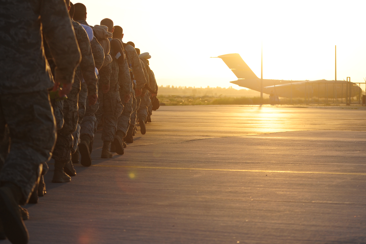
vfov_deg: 12.7
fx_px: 1097
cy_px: 113
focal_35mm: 108
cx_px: 174
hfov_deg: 18.9
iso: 400
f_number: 4.5
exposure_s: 1/1250
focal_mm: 70
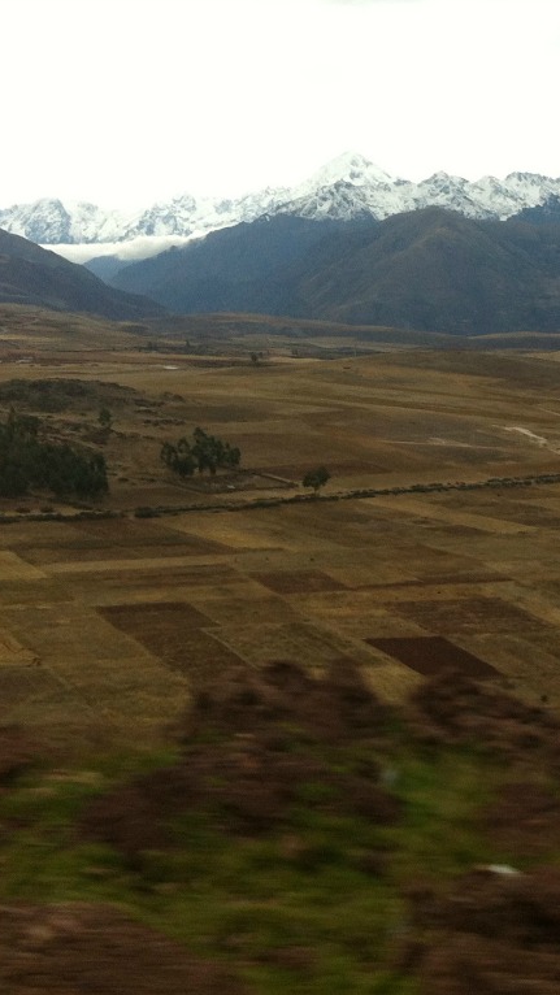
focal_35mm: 51
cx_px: 227
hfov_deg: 23.5
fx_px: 1346
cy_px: 498
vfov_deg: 40.6
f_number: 2.8
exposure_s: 1/296
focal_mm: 3.85
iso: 80
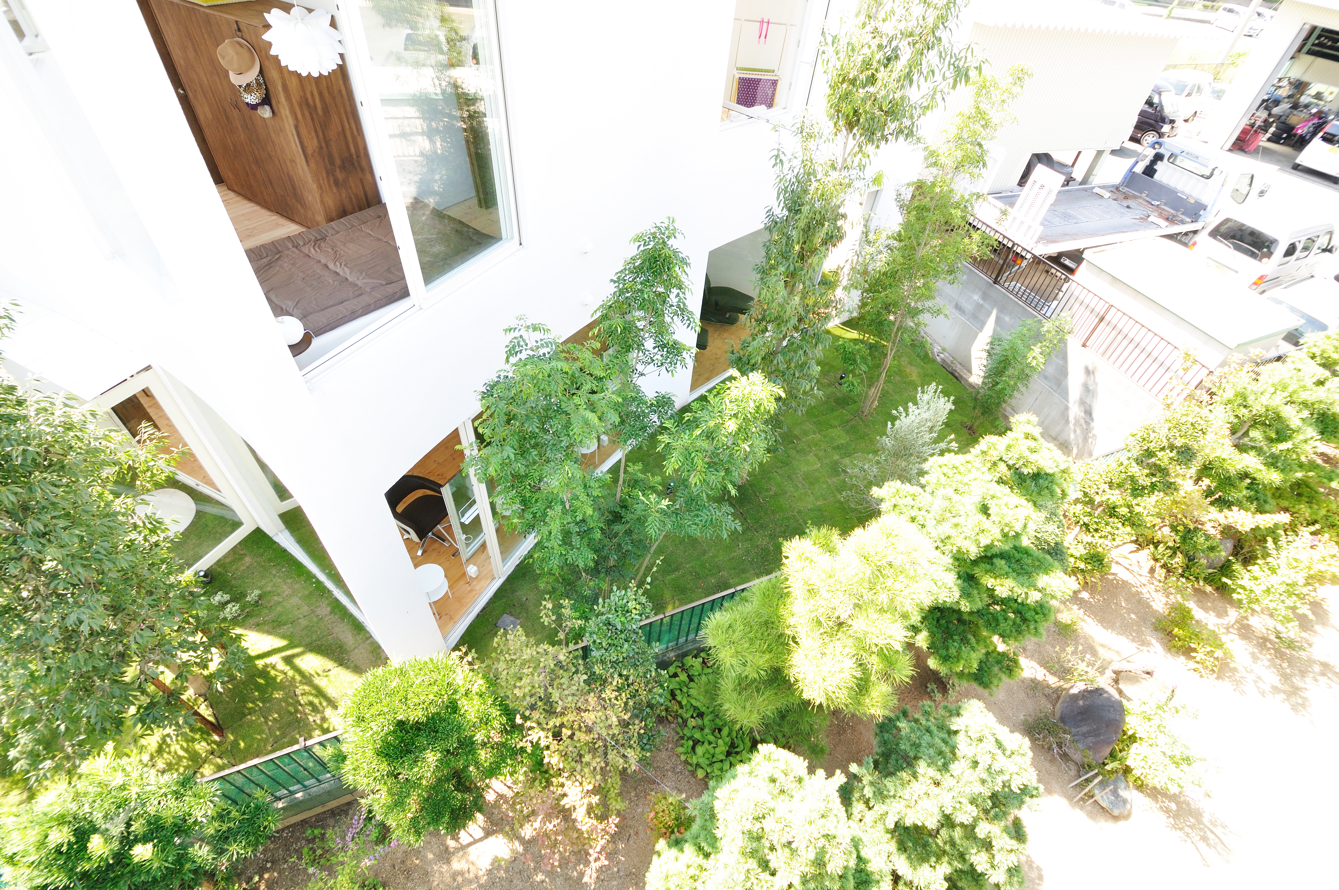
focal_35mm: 15
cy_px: 445
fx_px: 557
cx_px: 670
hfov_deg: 100.5
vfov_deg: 77.2
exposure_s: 1/125
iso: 200
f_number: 5.6
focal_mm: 10
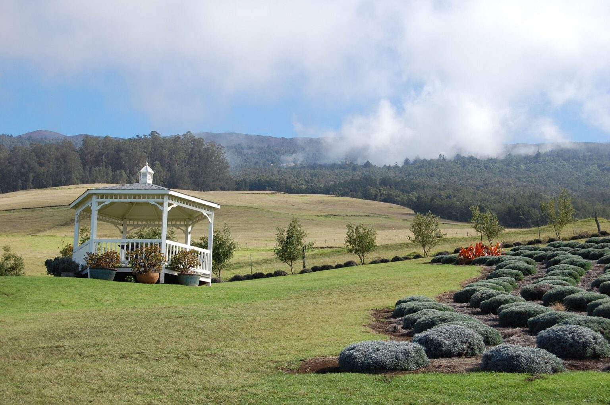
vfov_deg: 20.1
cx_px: 305
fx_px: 1143
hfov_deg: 29.9
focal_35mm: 68
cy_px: 202
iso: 200
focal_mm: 45
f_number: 9
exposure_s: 1/320
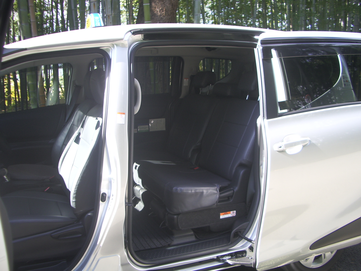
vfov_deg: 40.7
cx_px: 180
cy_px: 136
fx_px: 365
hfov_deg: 52.6
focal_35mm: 35
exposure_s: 1/80
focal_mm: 5.8
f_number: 2.6
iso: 50
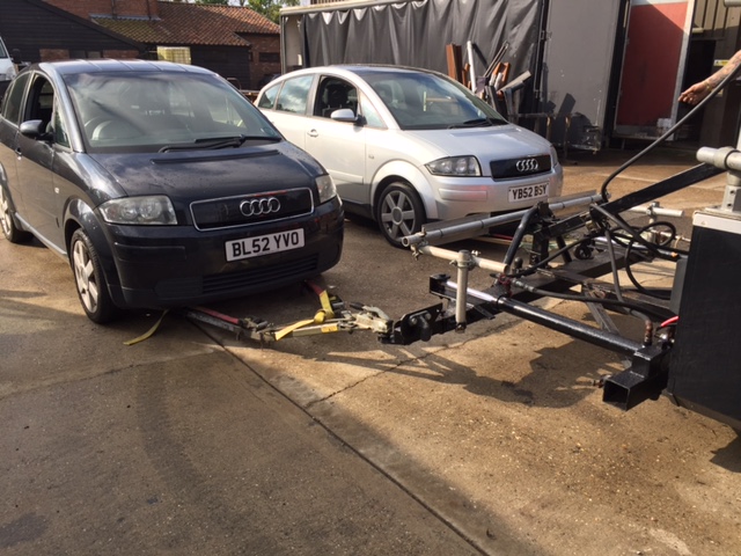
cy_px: 278
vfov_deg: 48.2
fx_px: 621
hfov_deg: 61.7
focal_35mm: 29
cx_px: 370
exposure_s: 1/879
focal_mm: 4.15
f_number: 2.2
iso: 32
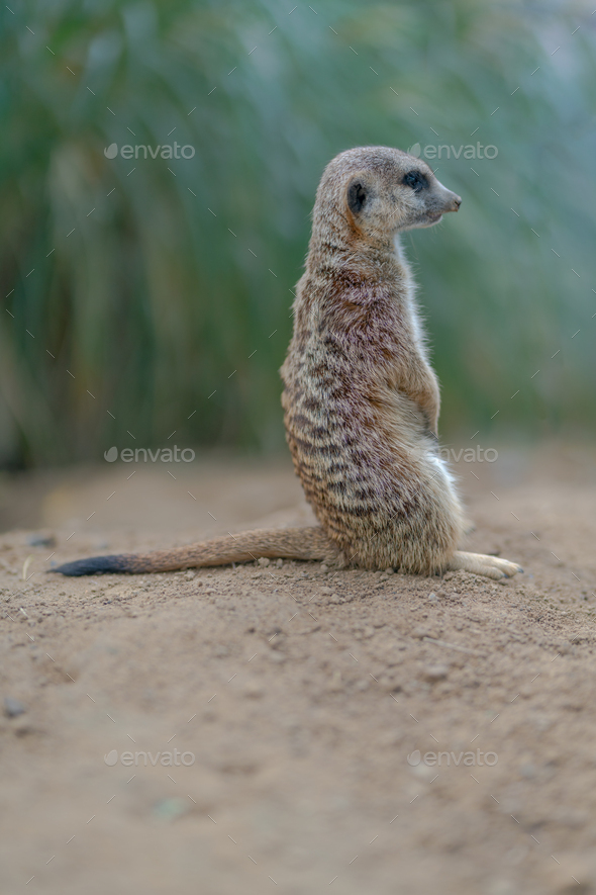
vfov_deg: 23.9
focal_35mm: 85
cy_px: 448
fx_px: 2111
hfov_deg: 16.1
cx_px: 298
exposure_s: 1/1000
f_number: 1.6
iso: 200
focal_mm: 85
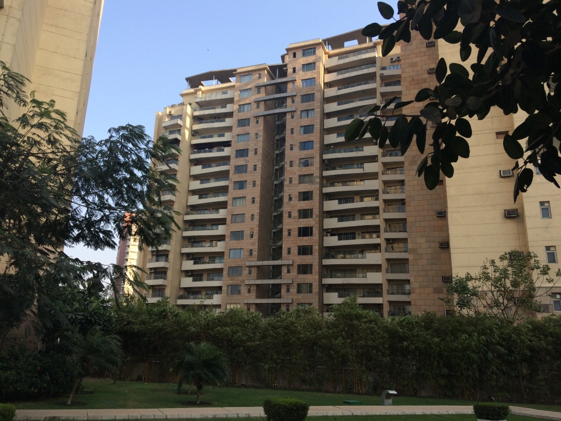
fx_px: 470
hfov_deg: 61.7
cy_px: 210
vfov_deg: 48.2
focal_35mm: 29
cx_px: 280
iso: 32
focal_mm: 4.15
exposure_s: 1/662
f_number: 2.2
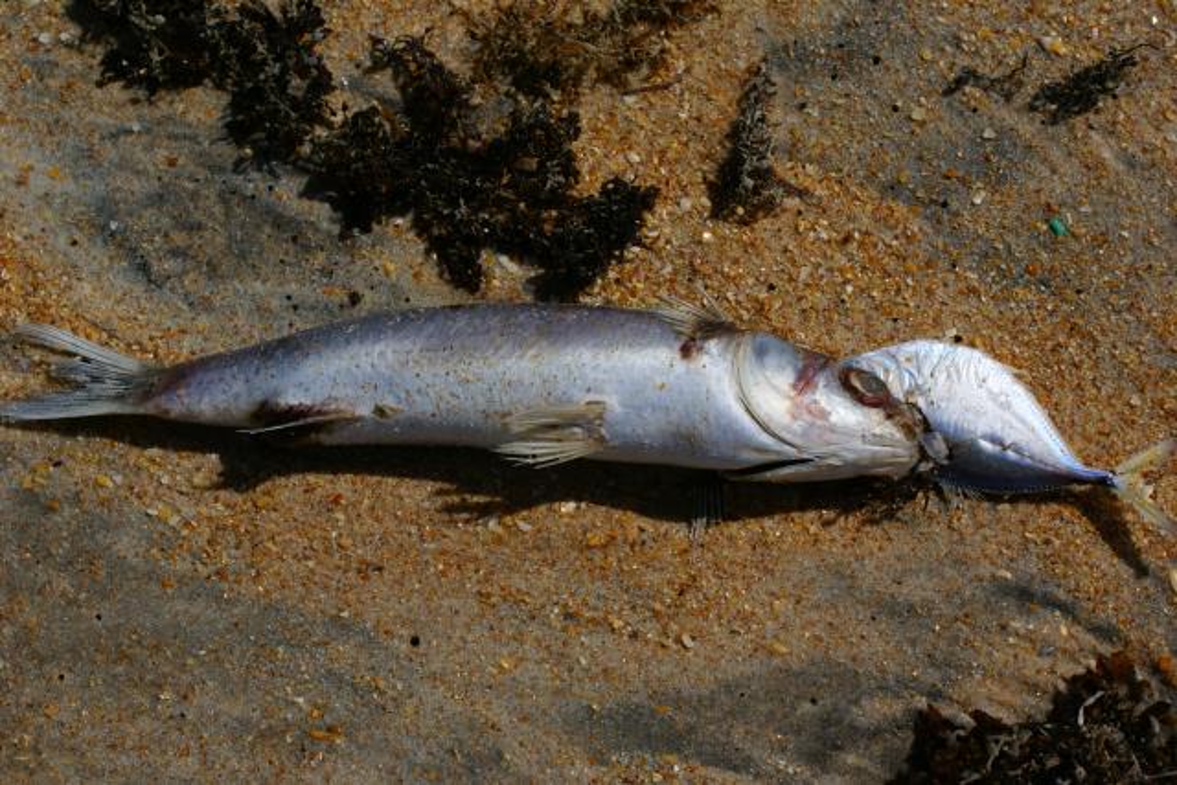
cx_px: 588
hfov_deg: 27.0
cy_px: 392
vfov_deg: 18.2
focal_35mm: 75
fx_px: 2452
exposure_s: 1/640
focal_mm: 50
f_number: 13
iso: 100
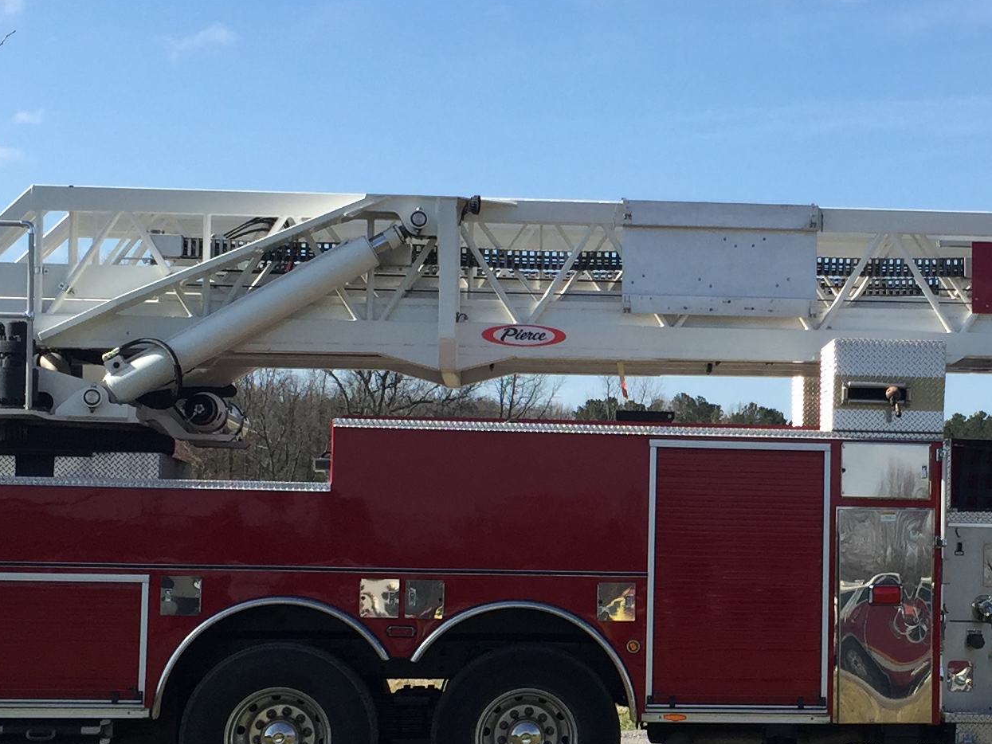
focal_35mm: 76
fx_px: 2178
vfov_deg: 19.3
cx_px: 807
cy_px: 472
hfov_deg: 25.2
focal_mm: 4.15
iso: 32
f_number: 2.2
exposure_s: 1/1464
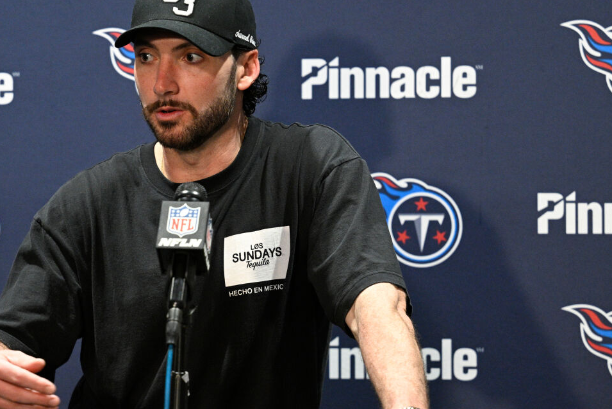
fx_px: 3451
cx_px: 174
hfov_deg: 10.1
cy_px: 160
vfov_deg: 6.8
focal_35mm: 203
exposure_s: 1/160
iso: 3200
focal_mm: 110
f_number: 2.8
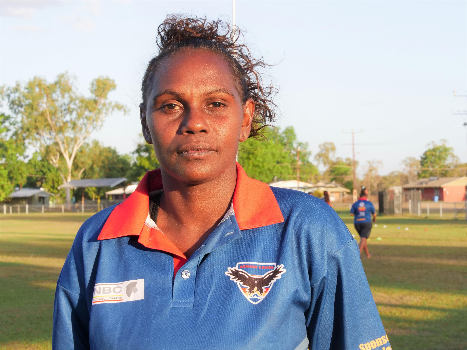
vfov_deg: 18.4
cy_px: 175
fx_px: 1079
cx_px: 234
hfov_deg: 24.4
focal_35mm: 80
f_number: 10
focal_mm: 40
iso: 800
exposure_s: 1/250
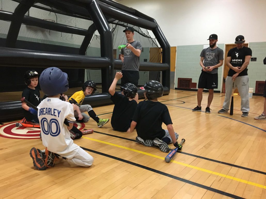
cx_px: 133
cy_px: 100
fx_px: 223
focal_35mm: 29
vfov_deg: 48.2
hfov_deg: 61.6
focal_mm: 4.15
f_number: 2.2
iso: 200
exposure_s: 1/30
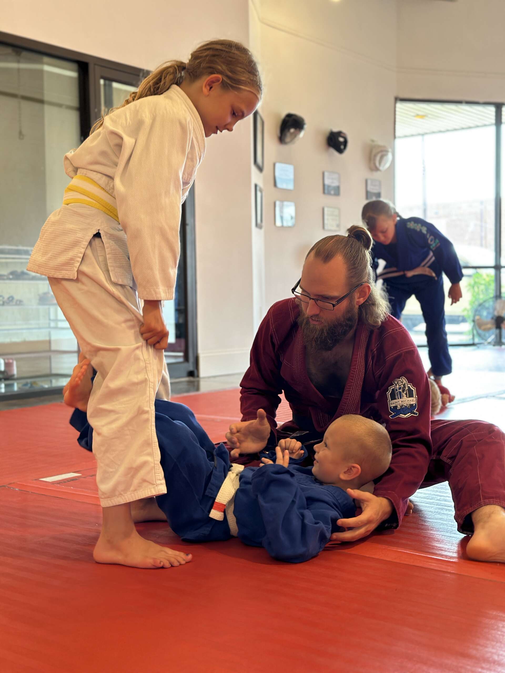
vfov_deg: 39.7
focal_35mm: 48
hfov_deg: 30.3
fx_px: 934
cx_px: 252
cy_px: 336
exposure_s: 1/60
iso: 125
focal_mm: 6.86
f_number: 1.78
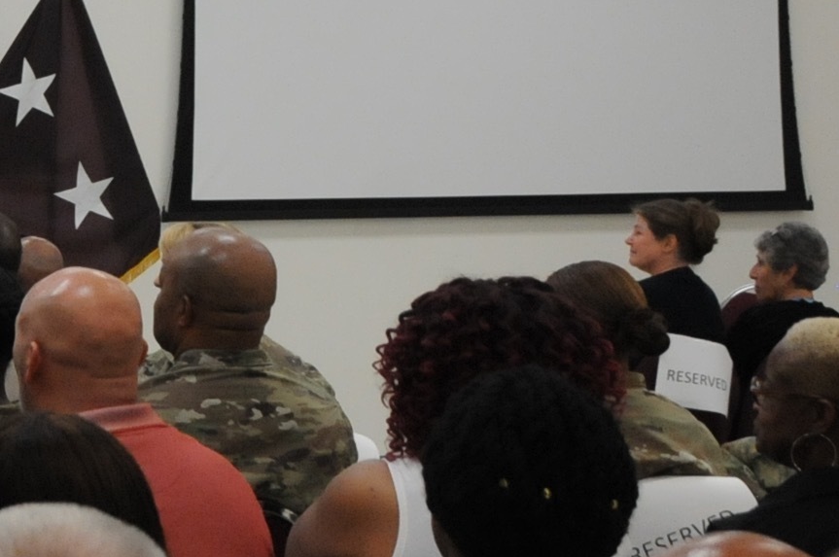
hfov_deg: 12.6
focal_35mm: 151
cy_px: 87
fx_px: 3511
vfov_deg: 9.0
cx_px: -568
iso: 1600
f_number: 5.6
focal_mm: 27
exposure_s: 1/125
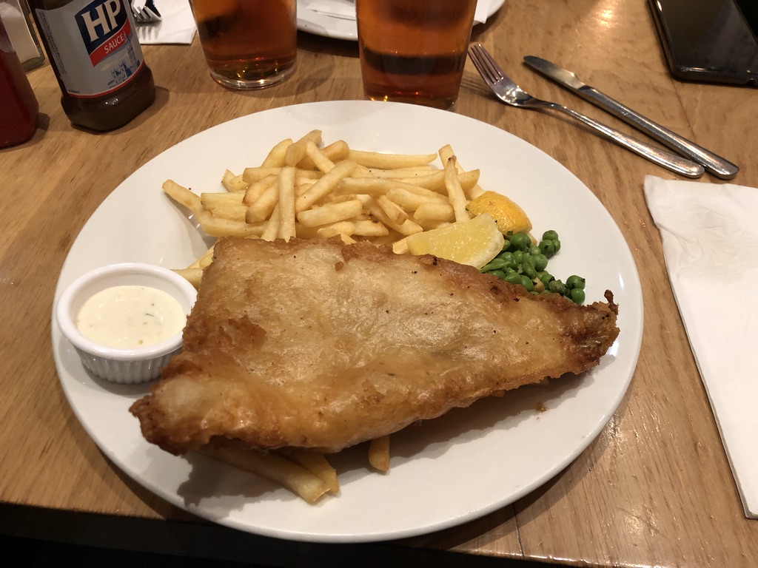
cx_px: 379
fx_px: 613
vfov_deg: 49.7
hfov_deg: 63.4
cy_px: 284
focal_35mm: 28
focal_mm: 4
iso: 50
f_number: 1.8
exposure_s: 1/17
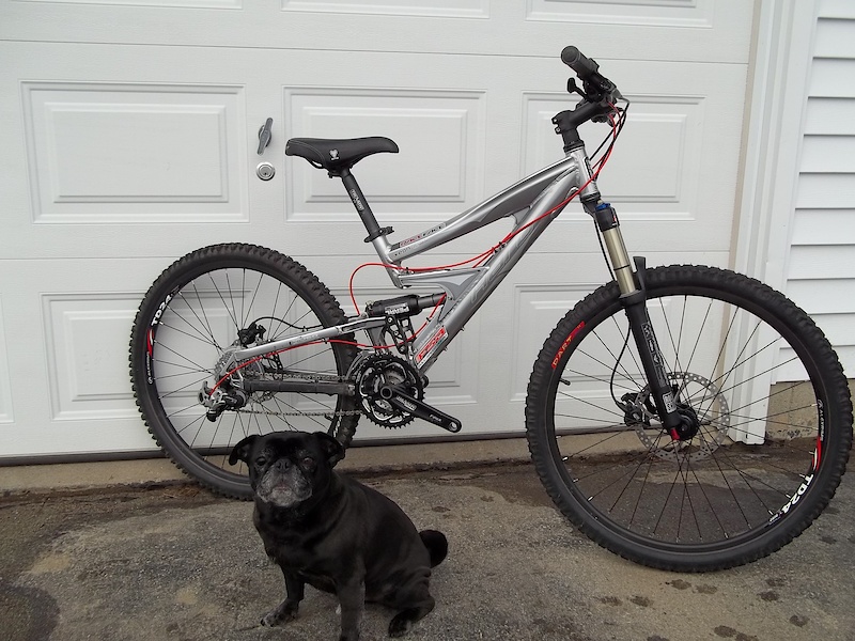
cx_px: 428
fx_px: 790
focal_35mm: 32
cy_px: 320
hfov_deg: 56.8
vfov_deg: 44.2
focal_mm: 5.7
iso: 64
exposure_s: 1/80
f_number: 8.8
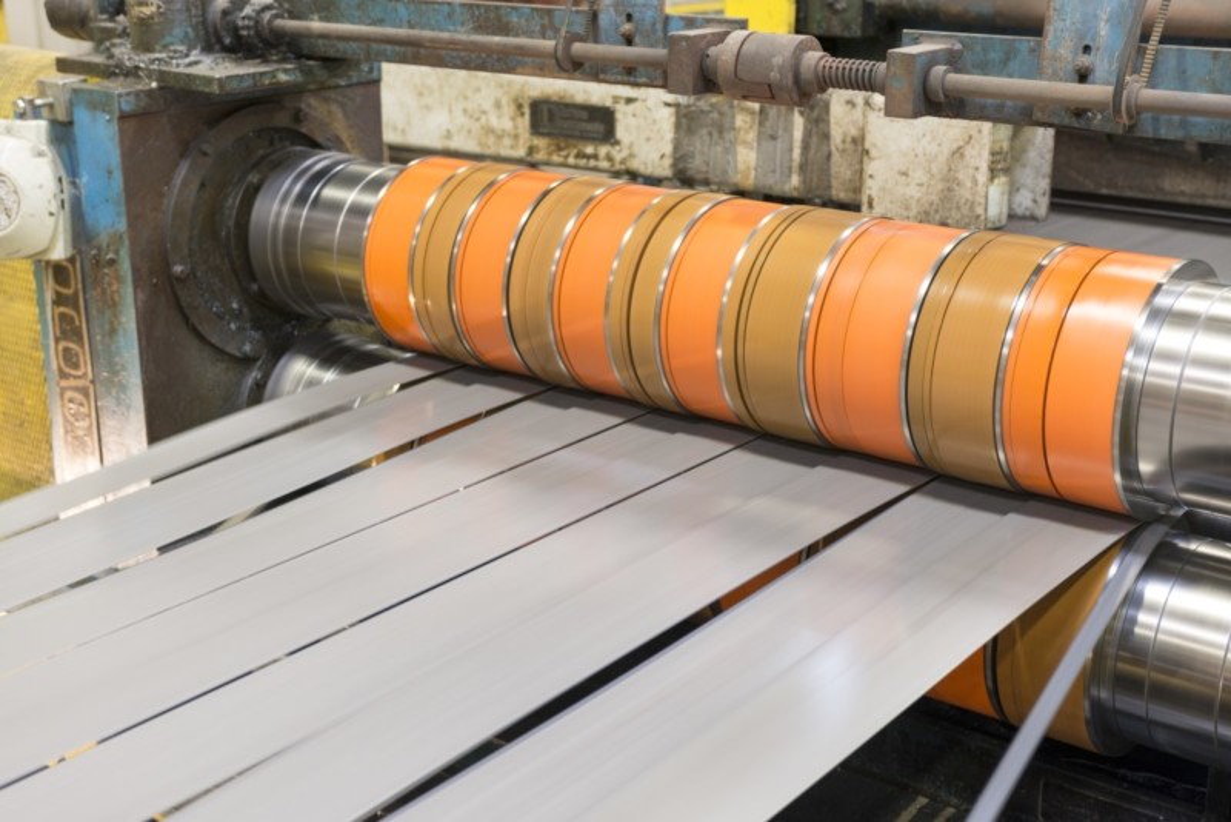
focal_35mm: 50
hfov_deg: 39.6
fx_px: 1710
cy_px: 411
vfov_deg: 27.0
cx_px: 616
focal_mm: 50
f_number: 5
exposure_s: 1/6
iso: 800
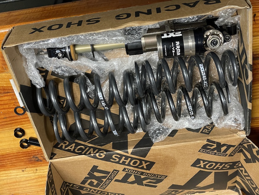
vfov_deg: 28.0
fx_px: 389
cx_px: 130
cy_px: 98
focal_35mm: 52
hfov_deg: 36.8
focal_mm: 6
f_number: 2
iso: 500
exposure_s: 1/60
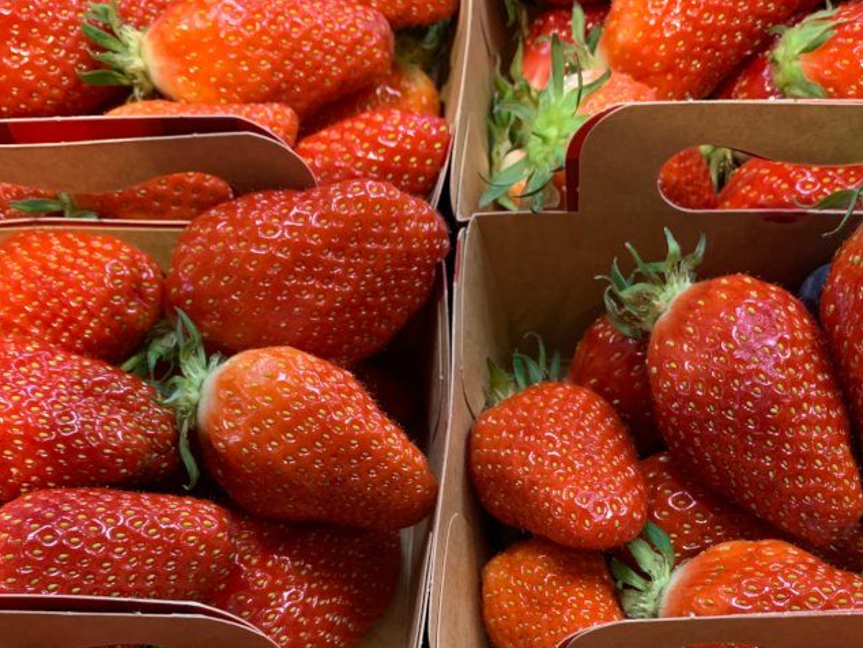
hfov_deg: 45.6
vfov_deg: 34.3
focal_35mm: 41
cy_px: 496
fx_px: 1023
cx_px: 491
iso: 160
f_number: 1.8
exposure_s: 1/50
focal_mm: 4.25
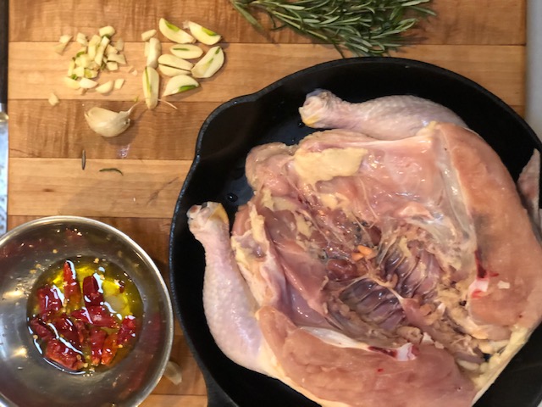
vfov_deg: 28.0
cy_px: 204
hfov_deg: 36.8
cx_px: 271
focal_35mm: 52
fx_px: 814
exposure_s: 1/13
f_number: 2.4
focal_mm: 6
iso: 160
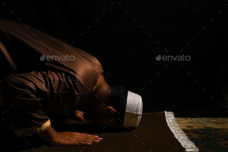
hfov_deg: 45.4
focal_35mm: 43
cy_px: 76
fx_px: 272
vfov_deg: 31.2
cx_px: 114
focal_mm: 28.9
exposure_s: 1/50
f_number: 9
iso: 100
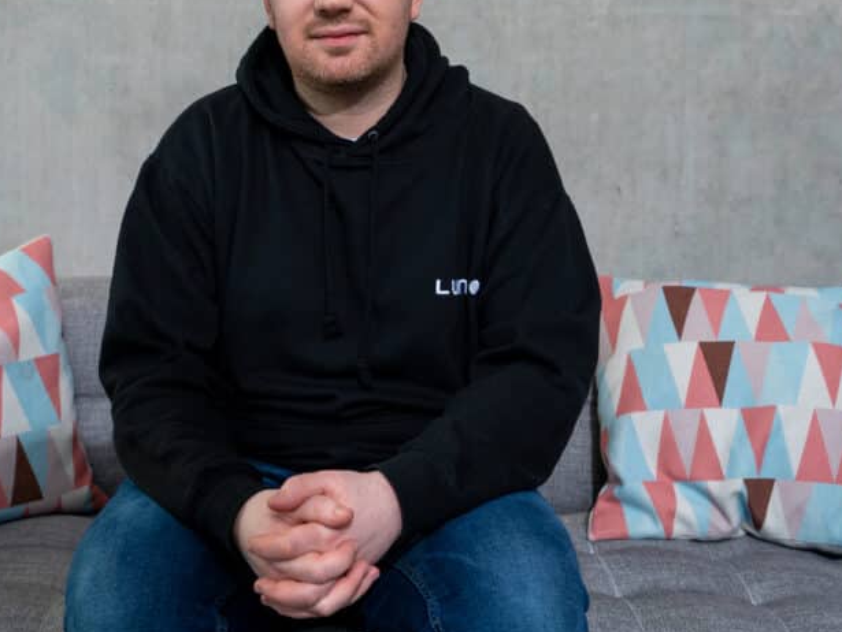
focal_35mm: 56
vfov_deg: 26.1
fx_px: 1363
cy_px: 252
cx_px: 357
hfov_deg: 34.3
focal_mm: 35
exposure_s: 1/250
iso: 200
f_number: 3.5
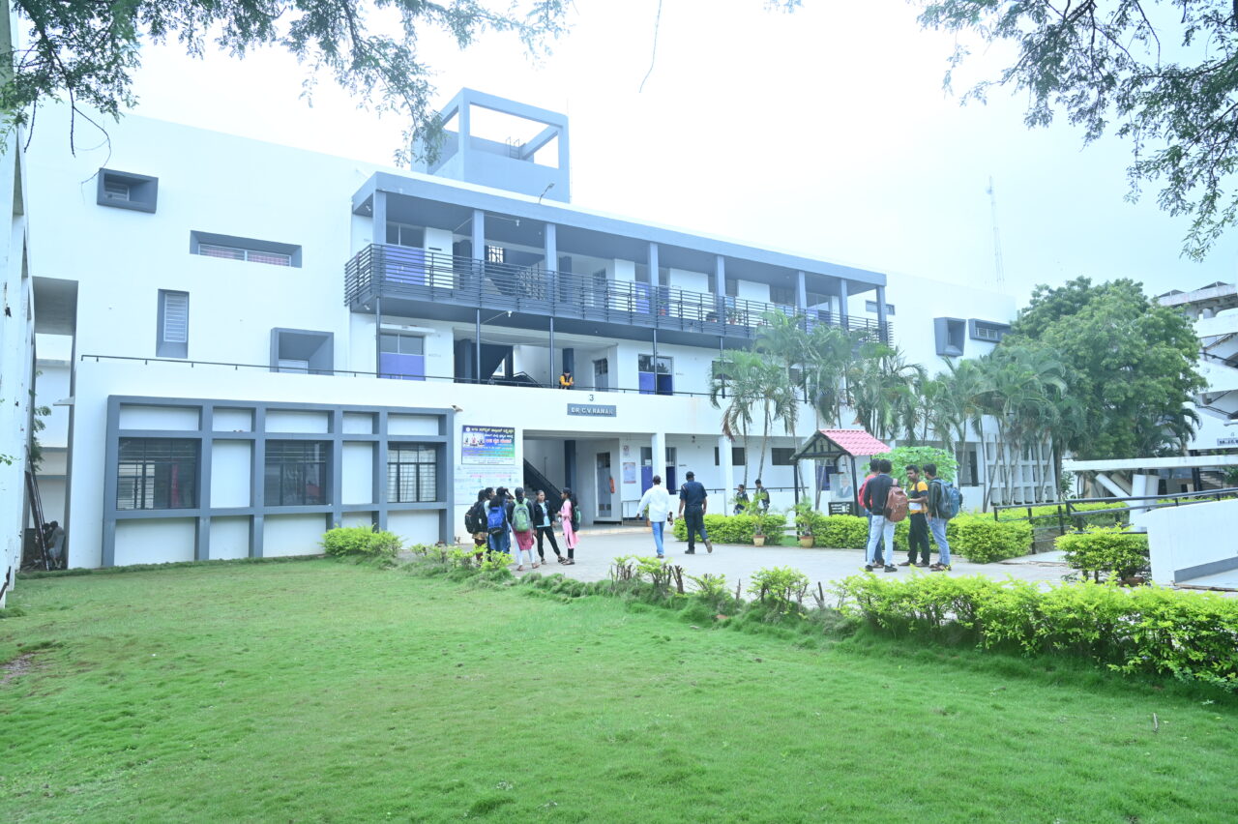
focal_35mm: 24
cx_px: 619
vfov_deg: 53.1
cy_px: 412
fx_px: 825
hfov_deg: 73.8
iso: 125
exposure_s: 1/125
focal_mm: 24
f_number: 5.6
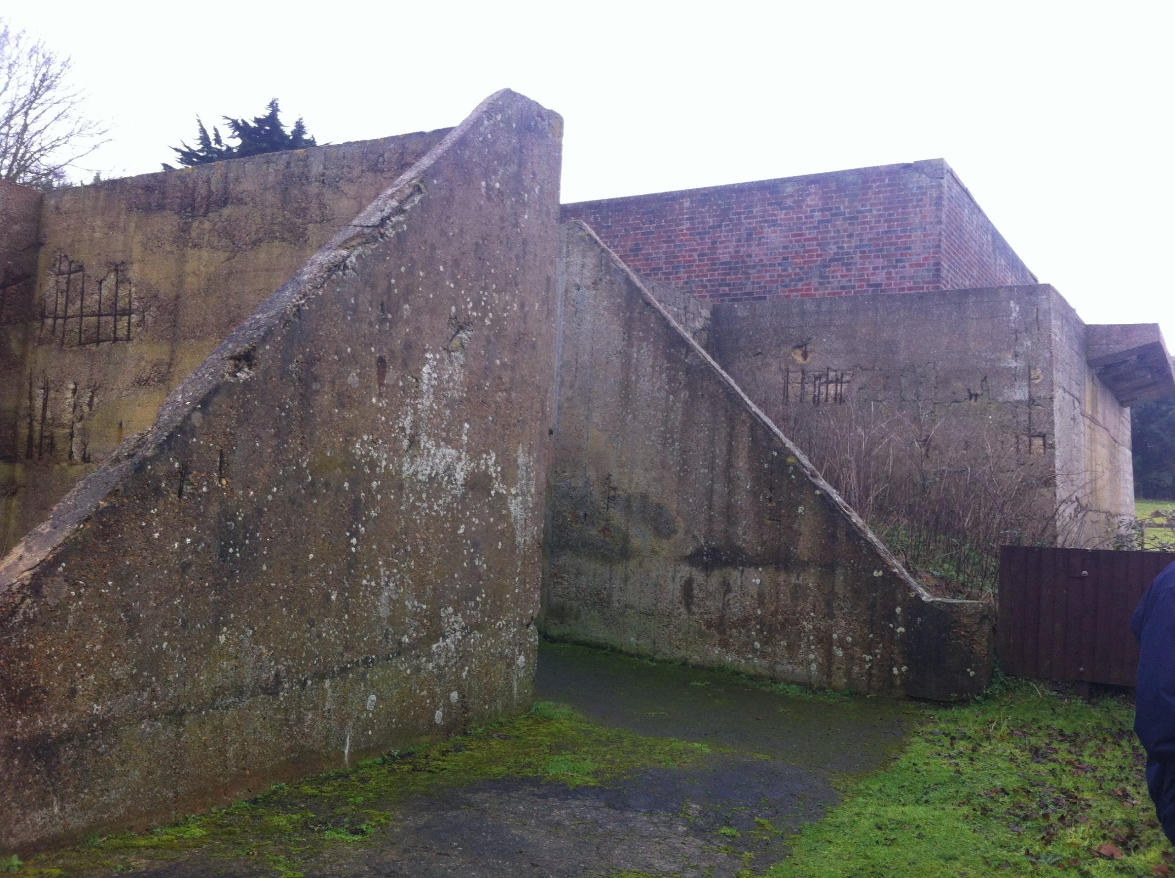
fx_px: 1186
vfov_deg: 40.6
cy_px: 439
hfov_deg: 52.7
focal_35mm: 35
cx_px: 588
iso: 100
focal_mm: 3.85
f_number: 2.8
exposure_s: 1/120
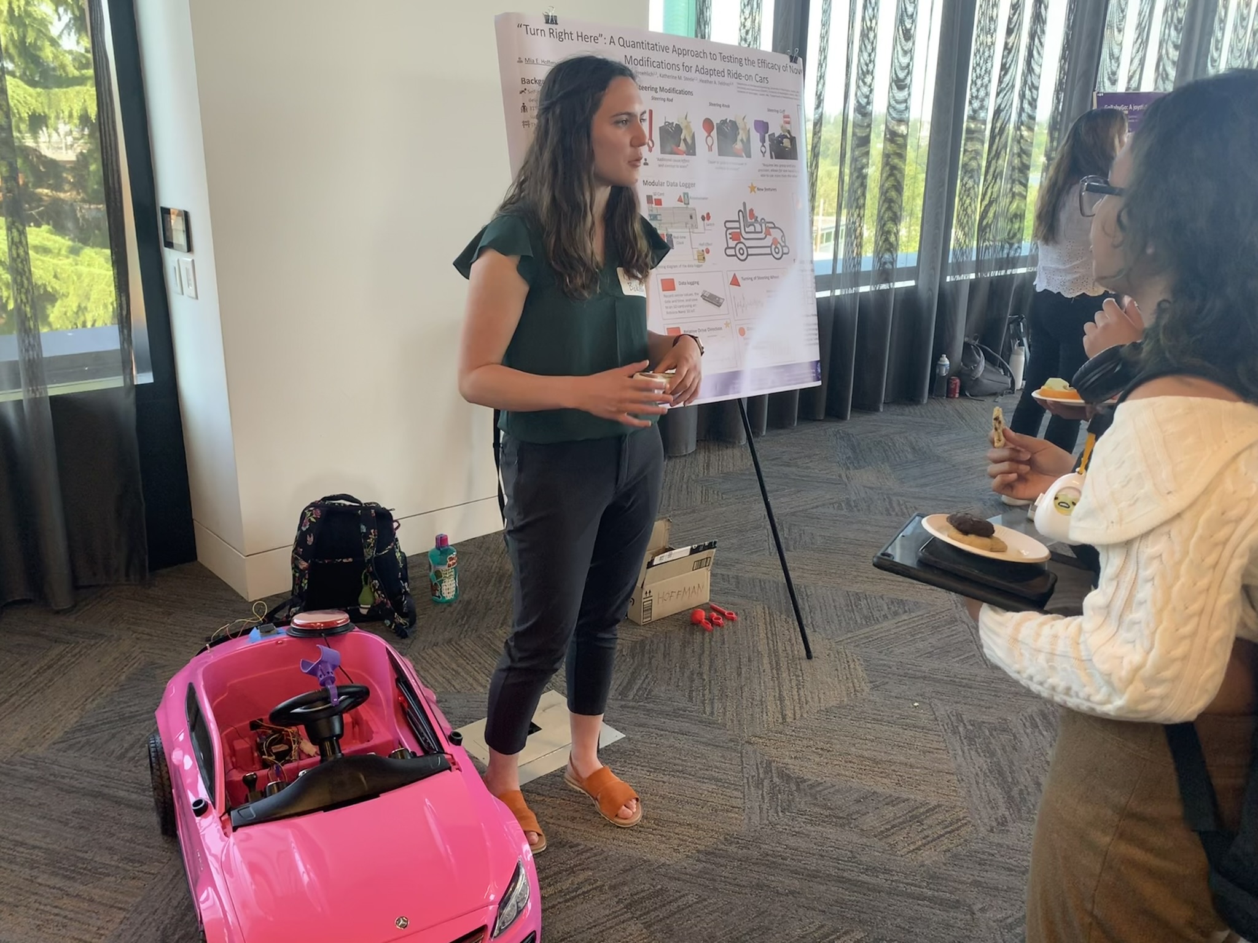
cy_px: 472
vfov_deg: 53.1
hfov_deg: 67.3
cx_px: 629
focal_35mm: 26
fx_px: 945
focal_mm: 4.25
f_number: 1.8
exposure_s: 1/66
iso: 100
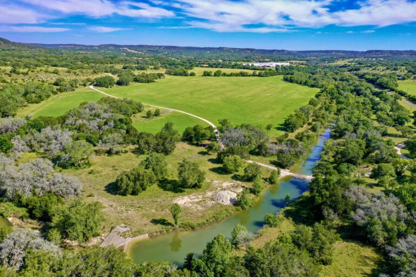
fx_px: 324
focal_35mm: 28
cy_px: 138
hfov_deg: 65.5
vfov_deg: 46.4
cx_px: 208
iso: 100
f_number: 5.6
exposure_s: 1/320
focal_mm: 10.26
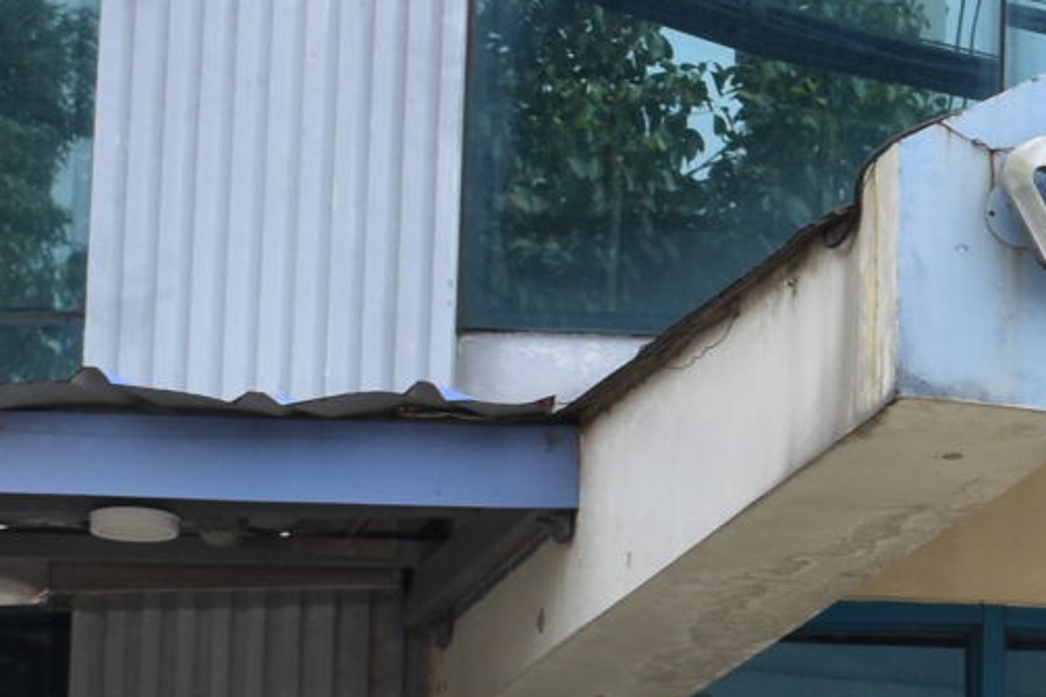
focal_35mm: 183
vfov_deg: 7.5
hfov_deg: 10.8
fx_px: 5317
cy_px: 437
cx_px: 1579
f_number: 7.1
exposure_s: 1/250
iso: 200
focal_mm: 24
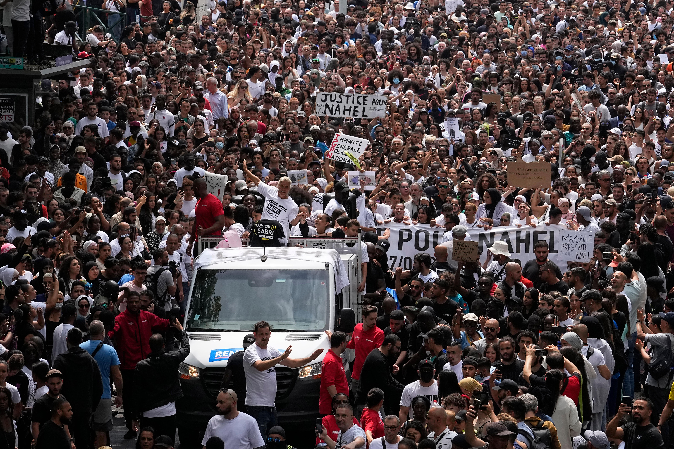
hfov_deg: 8.8
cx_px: 337
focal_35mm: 234
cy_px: 224
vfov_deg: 5.9
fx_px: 4381
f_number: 13
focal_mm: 156
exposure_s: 1/1250
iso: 1250
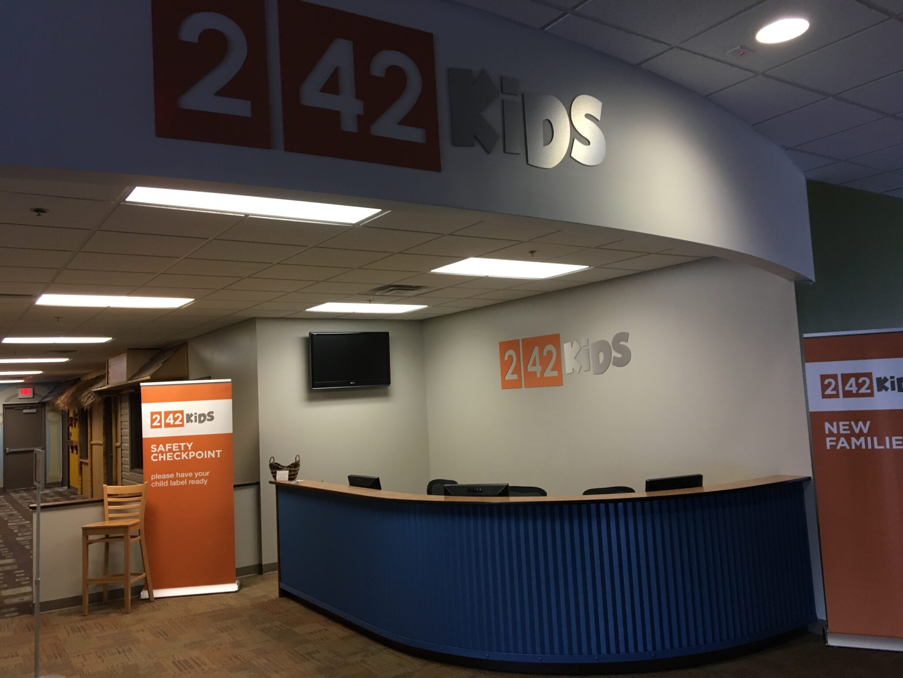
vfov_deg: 48.2
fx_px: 756
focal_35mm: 29
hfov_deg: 61.7
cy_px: 339
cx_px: 452
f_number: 2.2
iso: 100
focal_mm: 4.15
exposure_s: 1/30
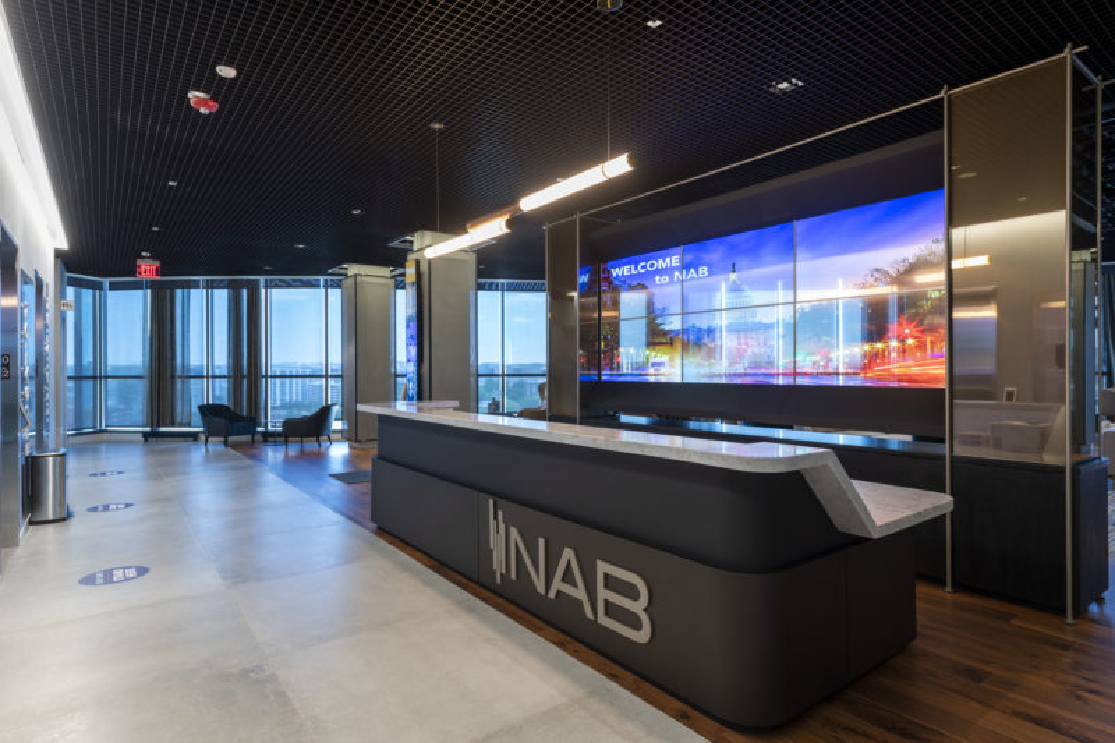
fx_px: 619
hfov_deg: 84.0
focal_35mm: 20
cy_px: 372
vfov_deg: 61.9
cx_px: 558
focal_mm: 20
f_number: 6.3
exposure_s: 1/5
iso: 200
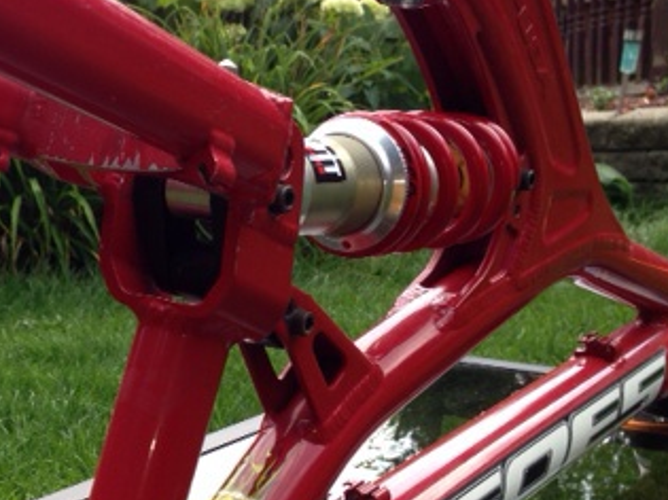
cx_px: 119
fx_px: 1292
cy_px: 354
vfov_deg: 21.8
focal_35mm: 67
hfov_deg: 28.3
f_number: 2.4
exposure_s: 1/371
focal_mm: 4.12
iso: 50
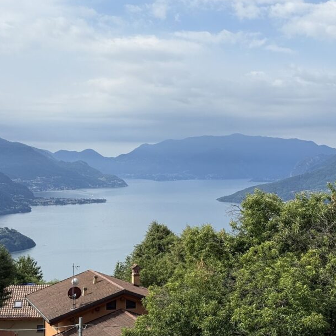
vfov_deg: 24.3
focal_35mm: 71
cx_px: 137
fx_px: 780
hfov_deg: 24.3
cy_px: 192
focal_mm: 6.76
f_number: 1.78
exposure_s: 1/6024
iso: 64
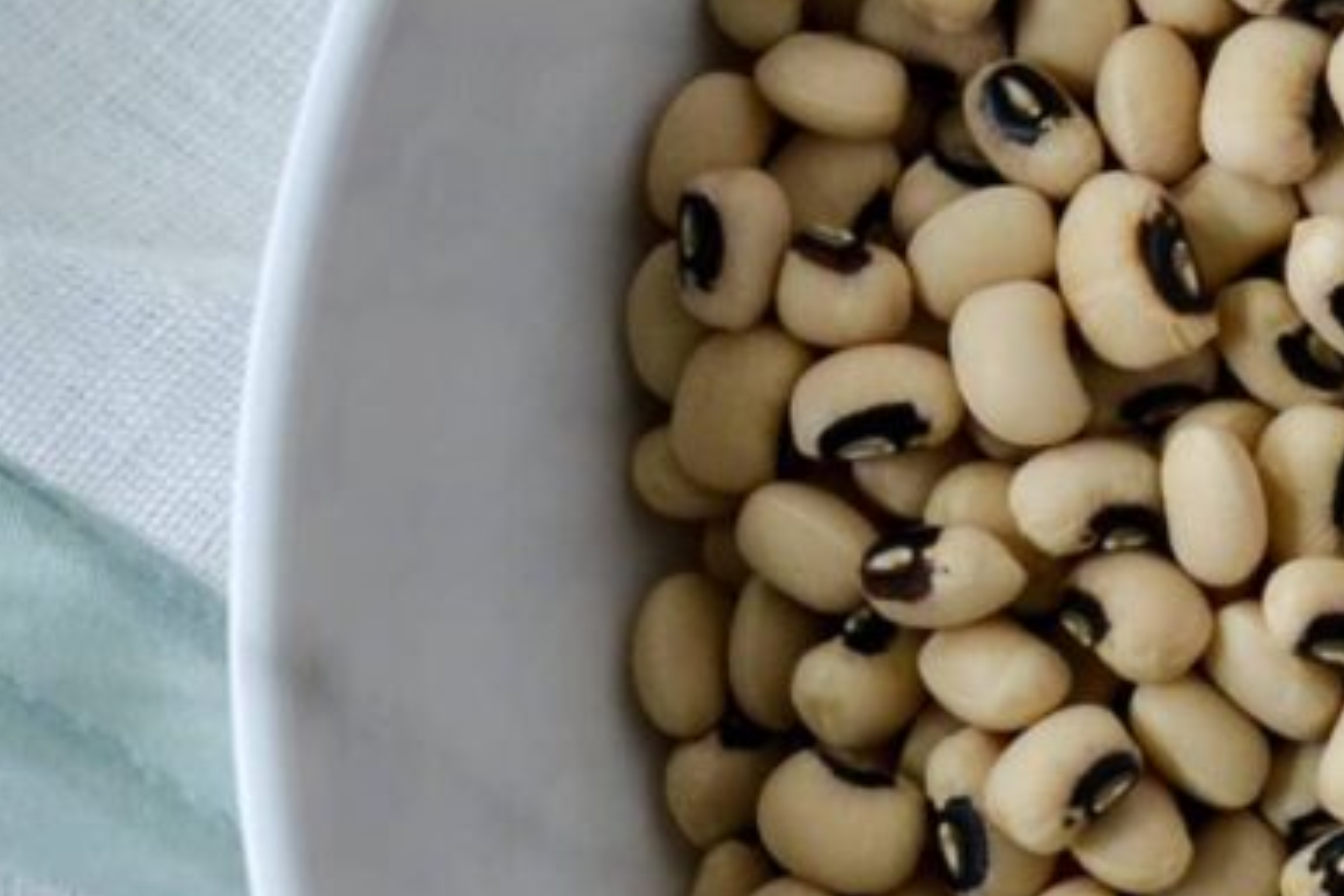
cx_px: 2056
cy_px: 601
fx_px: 11124
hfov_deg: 6.8
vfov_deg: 4.6
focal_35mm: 298
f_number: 4.5
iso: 400
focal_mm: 50
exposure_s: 1/80
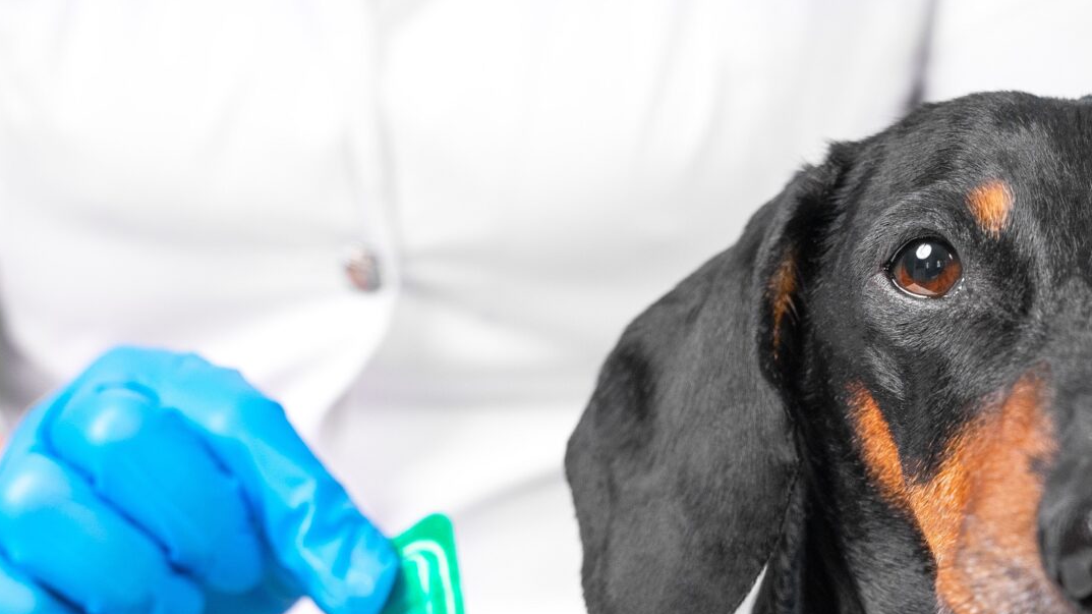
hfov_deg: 22.3
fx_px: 2756
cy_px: 693
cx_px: 758
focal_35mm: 95
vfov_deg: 12.5
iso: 640
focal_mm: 47.6
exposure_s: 1/160
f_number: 6.3
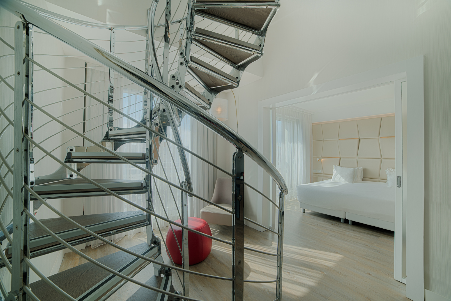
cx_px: 226
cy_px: 150
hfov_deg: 104.2
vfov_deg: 81.3
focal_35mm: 14
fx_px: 175
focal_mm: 14
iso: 31
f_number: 11
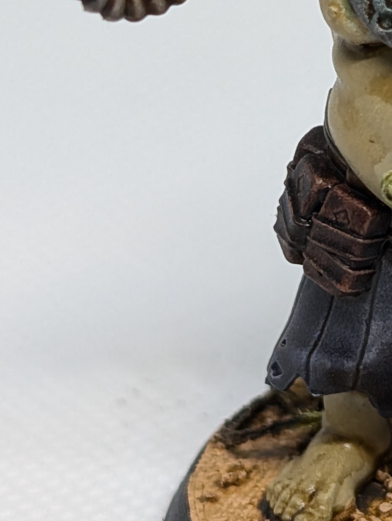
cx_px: 500
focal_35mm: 154
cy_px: 187
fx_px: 2320
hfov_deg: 9.5
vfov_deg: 12.8
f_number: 1.68
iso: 30
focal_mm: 6.9
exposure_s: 1/46.3
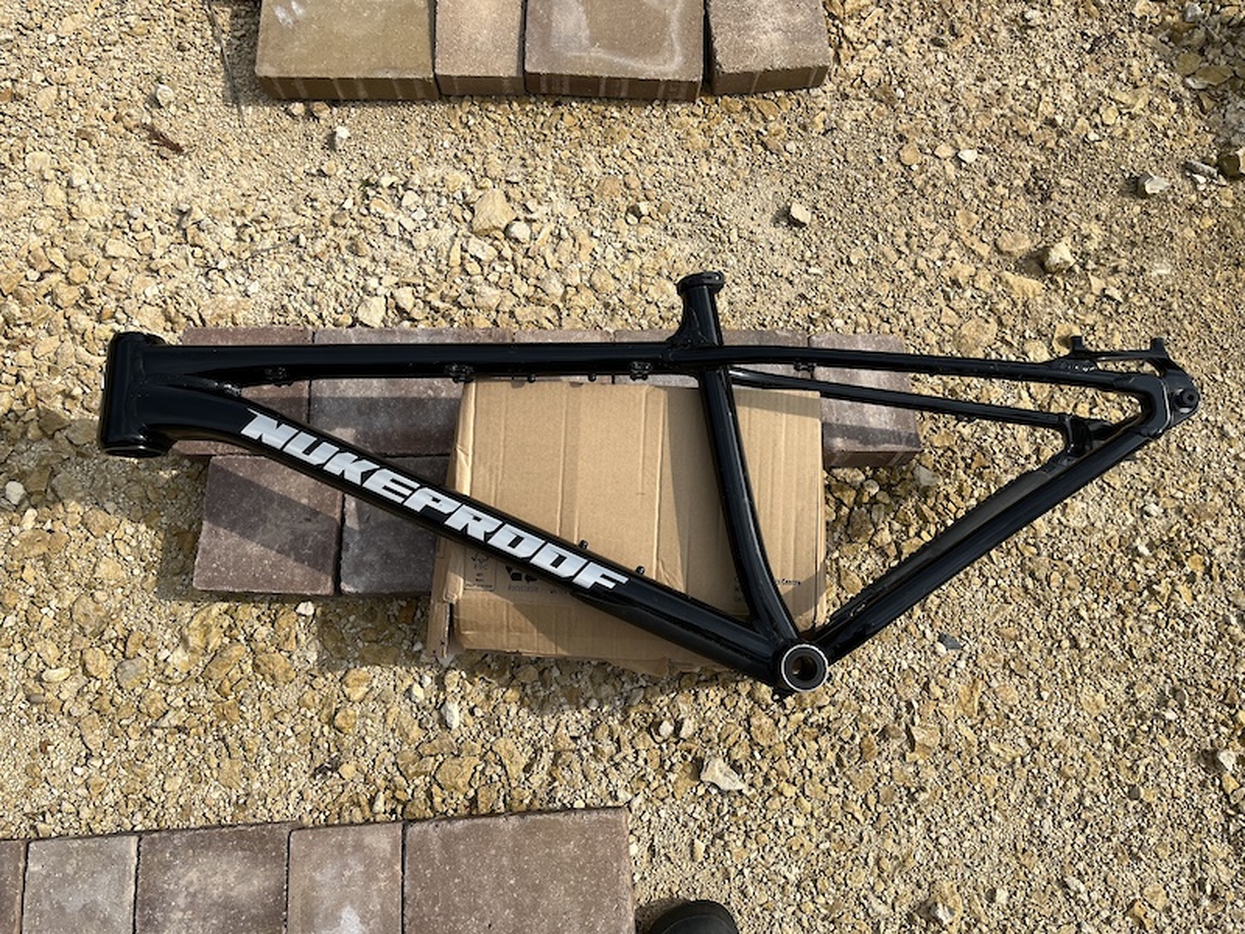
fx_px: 935
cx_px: 622
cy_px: 467
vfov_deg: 53.1
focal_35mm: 26
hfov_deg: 67.3
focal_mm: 5.1
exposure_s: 1/2967
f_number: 1.6
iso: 50
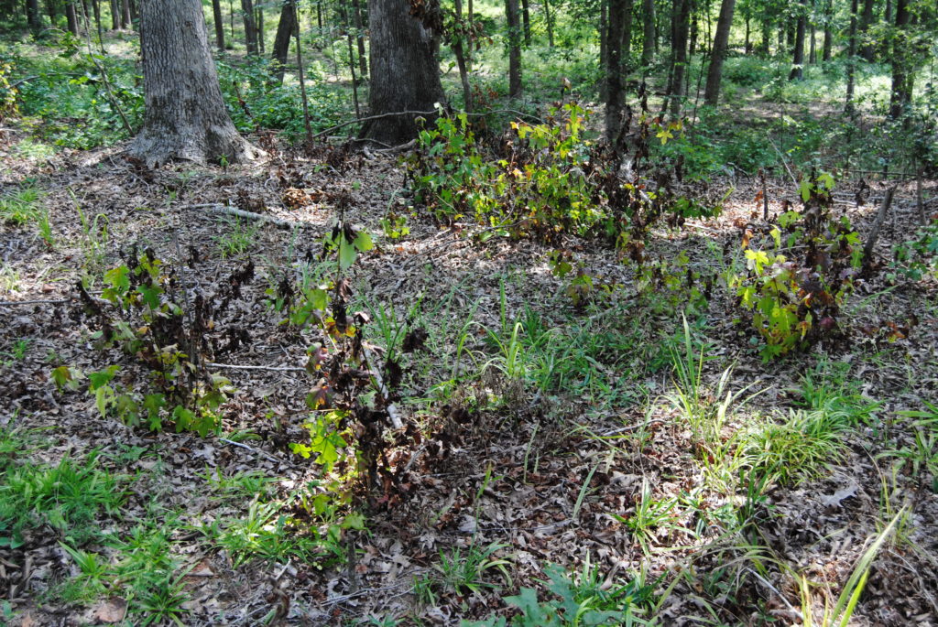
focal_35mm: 39
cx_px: 469
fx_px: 1017
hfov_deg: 49.5
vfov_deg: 34.3
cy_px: 314
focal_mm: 26
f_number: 5
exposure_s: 1/100
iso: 200
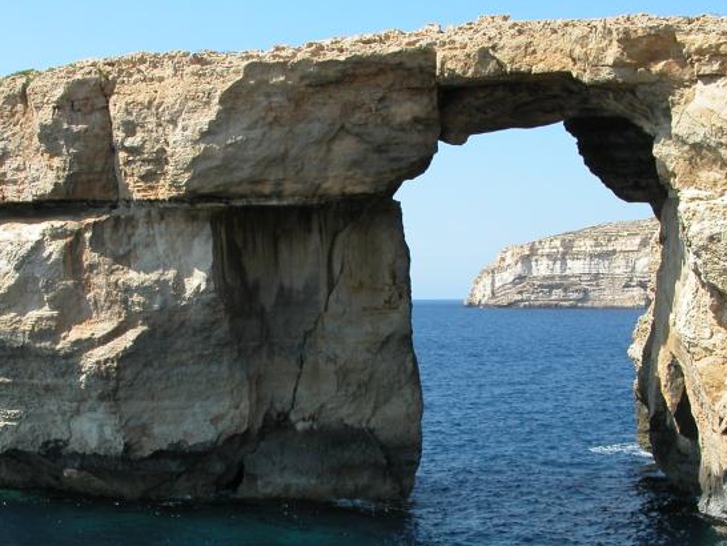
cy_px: 371
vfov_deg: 26.0
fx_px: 1177
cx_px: 364
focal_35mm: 56
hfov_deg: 34.3
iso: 100
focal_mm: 8.9
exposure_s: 1/228
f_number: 6.3
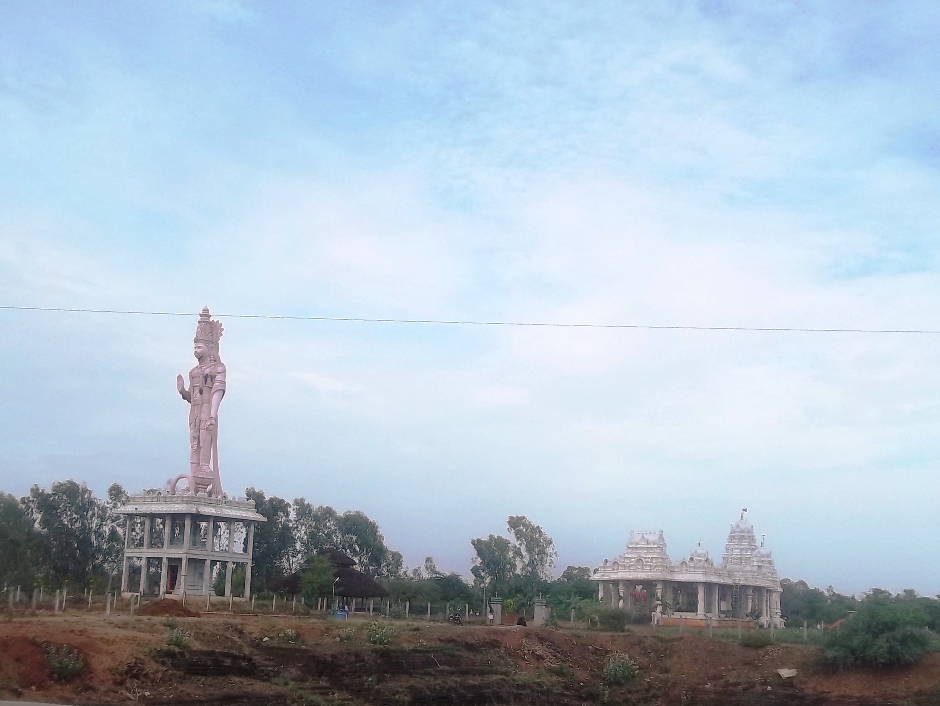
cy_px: 353
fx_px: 869
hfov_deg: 56.8
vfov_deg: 44.2
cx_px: 470
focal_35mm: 32
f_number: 2.9
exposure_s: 1/800
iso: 80
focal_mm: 5.7
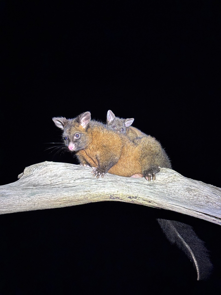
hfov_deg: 28.0
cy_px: 148
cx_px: 110
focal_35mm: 52
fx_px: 443
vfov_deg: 36.8
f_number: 1.6
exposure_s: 1/40
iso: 320
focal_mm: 5.96
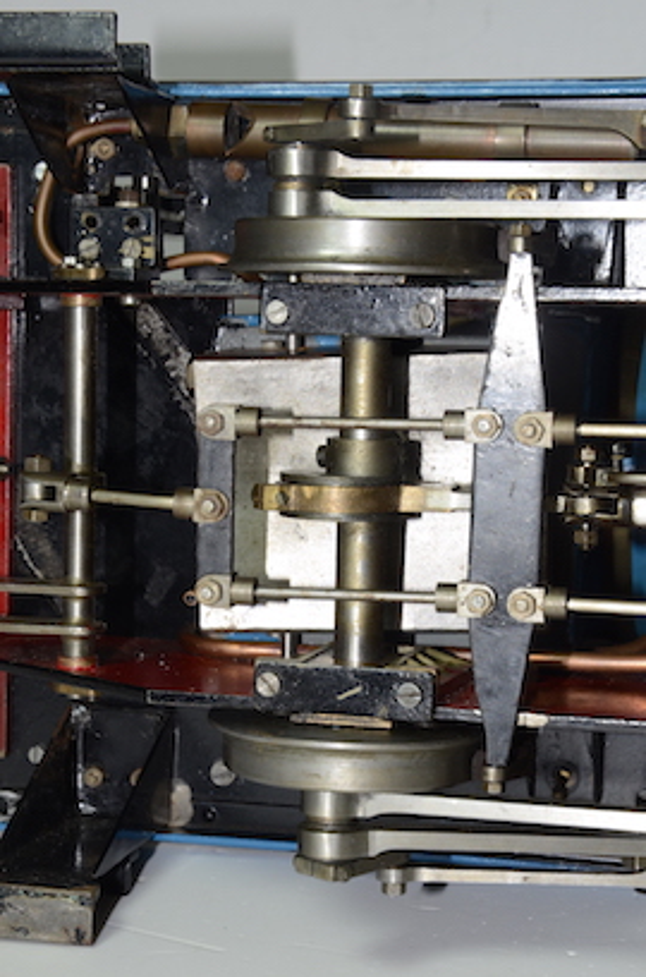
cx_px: 323
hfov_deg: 14.6
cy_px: 488
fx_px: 2516
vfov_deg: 22.0
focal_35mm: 93
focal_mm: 62
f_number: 13
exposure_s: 1/60
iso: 800
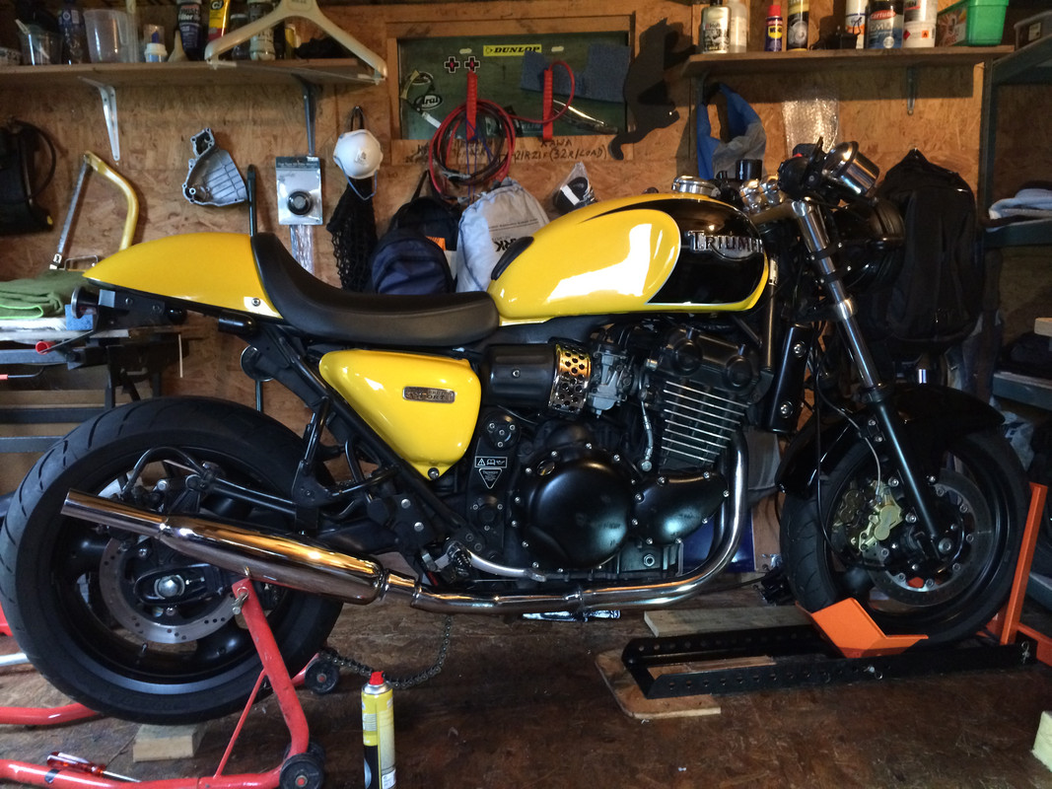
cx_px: 526
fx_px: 881
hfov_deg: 61.7
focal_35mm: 29
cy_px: 394
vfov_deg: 48.2
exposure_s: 1/17
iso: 320
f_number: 2.2
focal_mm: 4.15
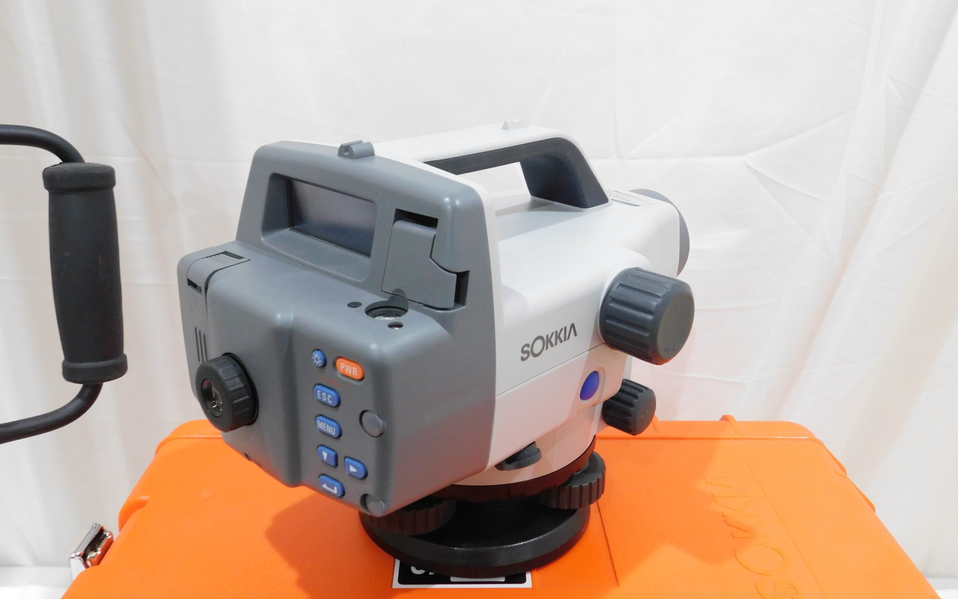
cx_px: 481
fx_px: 835
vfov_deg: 39.4
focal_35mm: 32
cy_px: 266
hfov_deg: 59.7
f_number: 3.2
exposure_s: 1/15
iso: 400
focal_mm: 5.3
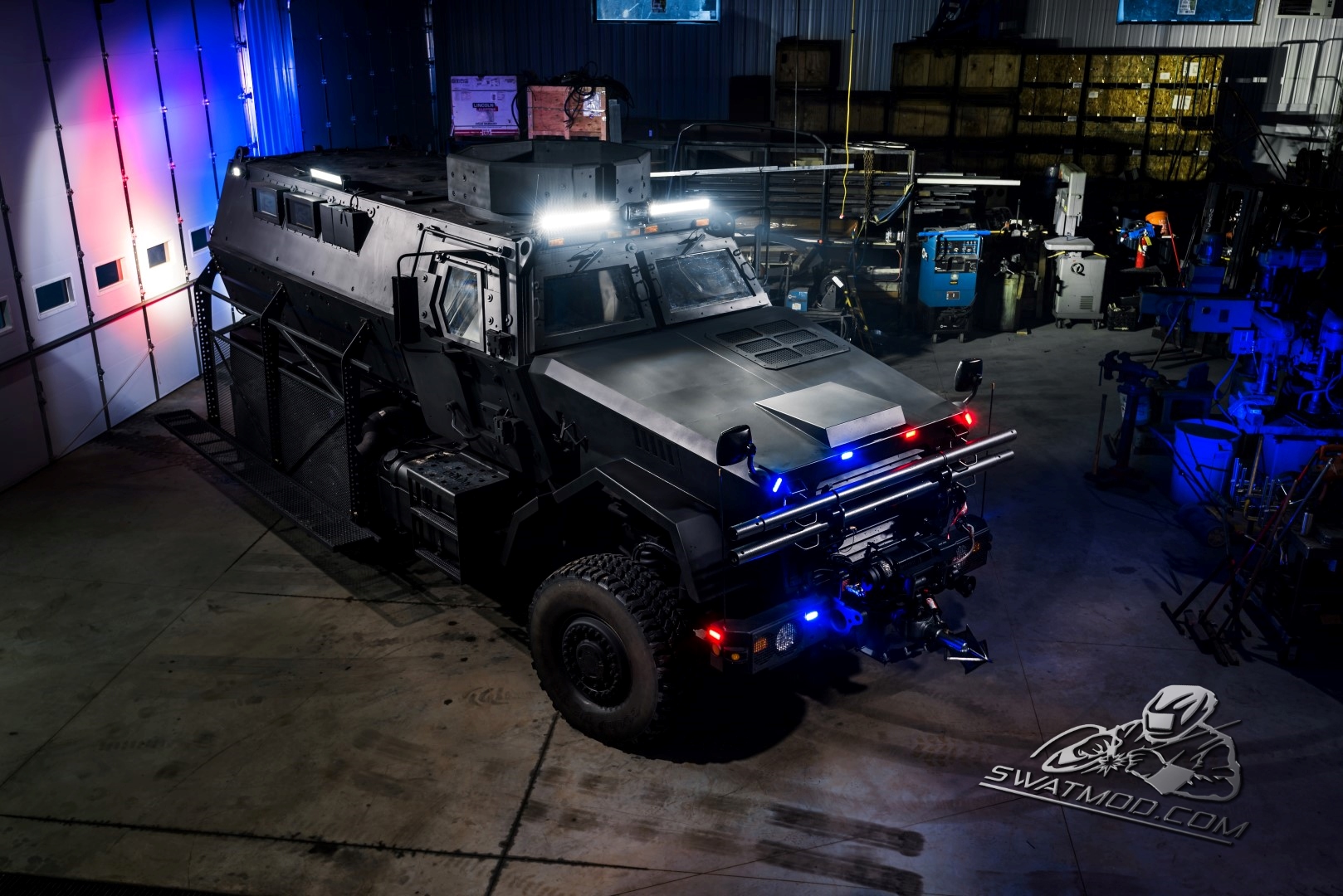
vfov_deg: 41.1
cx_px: 672
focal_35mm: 32
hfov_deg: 58.7
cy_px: 448
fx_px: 1194
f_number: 8
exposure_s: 6
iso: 31
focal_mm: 32
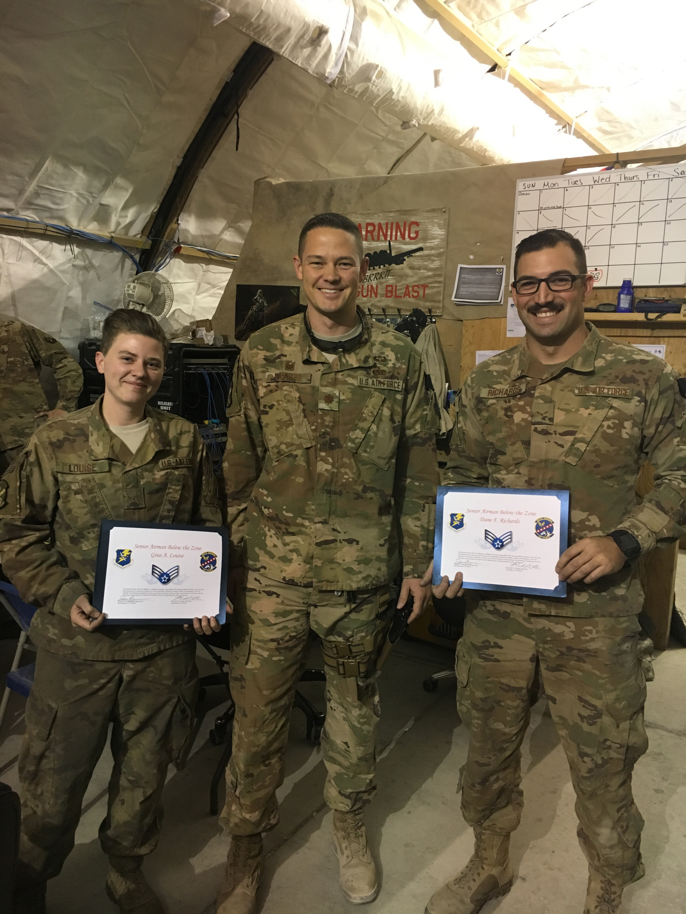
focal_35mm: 29
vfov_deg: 61.7
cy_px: 457
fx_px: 766
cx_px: 343
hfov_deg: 48.2
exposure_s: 1/33
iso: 160
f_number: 2.2
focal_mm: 4.15
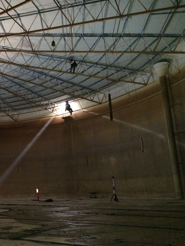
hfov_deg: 34.9
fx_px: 278
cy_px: 122
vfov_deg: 47.9
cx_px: 21
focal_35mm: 39
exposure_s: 1/17
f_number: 2.2
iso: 500
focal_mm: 4.15
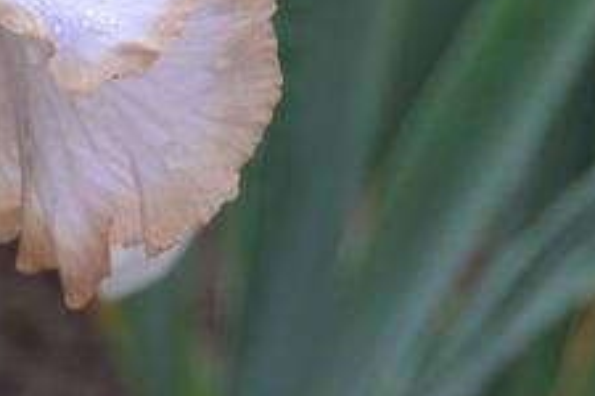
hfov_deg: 6.1
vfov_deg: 4.1
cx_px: -524
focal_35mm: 333
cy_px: -139
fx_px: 5503
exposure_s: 1/125
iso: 400
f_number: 8
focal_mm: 50
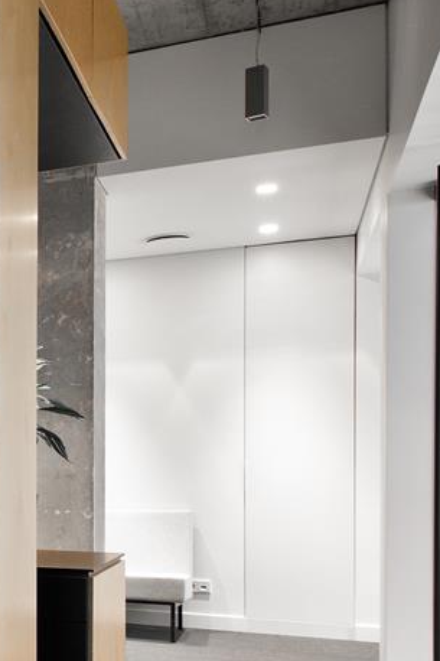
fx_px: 1009
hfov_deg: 18.3
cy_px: 473
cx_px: -391
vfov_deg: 35.7
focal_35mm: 55
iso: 160
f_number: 8
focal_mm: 14
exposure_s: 1/2.5
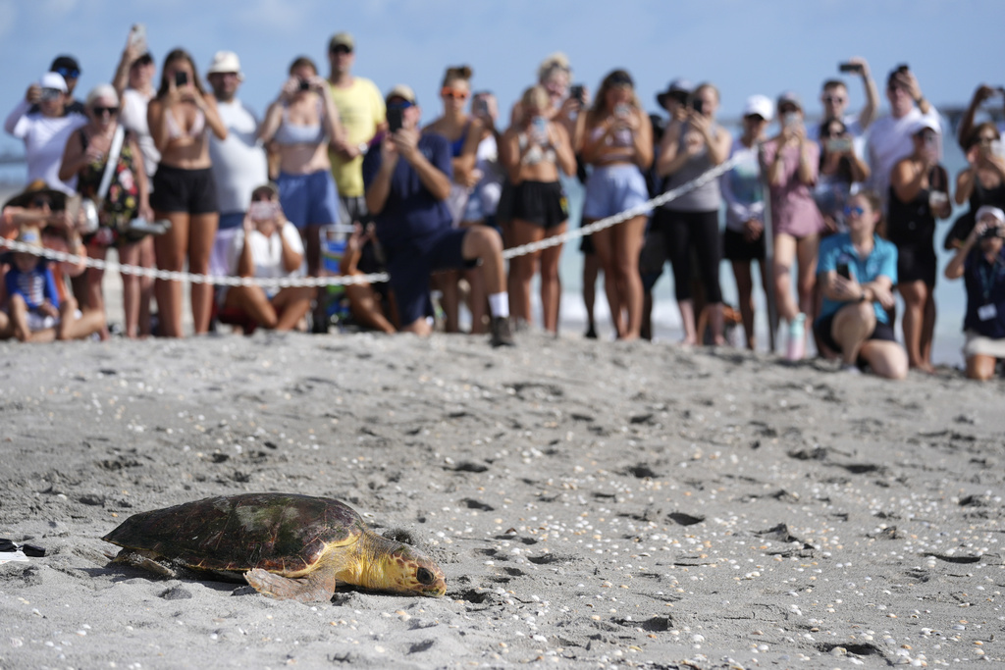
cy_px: 335
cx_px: 502
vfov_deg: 9.6
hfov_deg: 14.3
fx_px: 3992
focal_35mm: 143
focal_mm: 143
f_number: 4
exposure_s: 1/5000
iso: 320
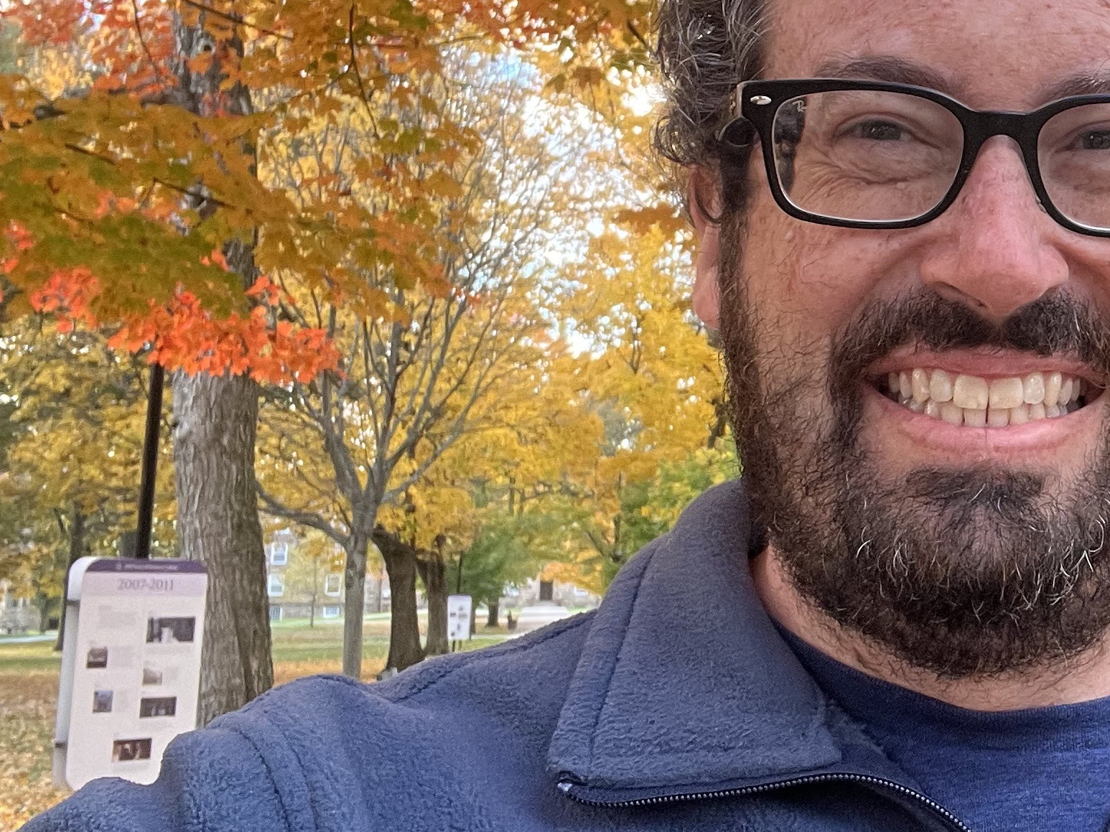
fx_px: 1924
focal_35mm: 60
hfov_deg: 29.3
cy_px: 281
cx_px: 1192
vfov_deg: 24.3
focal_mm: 2.71
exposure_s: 1/75
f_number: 2.2
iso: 100
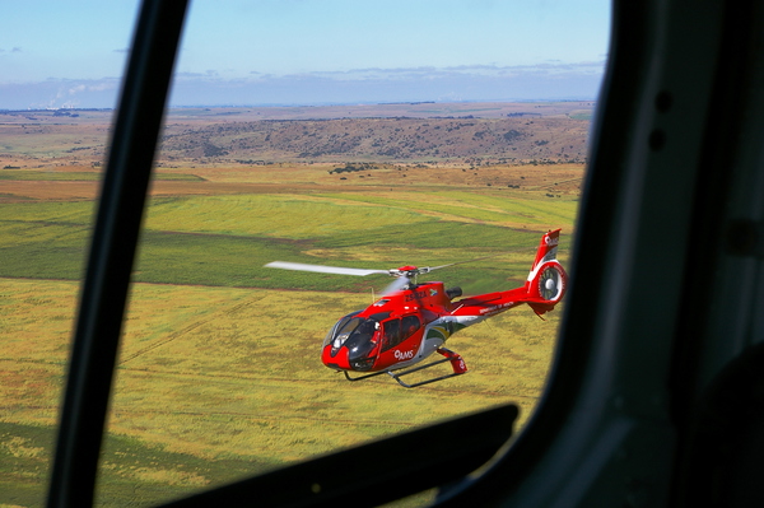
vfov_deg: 16.5
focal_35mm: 82
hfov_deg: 24.6
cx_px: 382
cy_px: 254
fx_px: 1749
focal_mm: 55
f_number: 11
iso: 200
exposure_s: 1/350
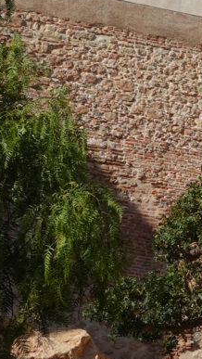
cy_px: 173
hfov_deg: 7.8
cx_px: 626
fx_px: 1265
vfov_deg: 16.1
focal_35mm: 133
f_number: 5.6
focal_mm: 12.27
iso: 125
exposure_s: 1/100
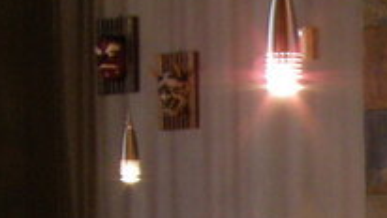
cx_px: 827
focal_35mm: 212
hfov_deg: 9.4
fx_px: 2176
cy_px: 421
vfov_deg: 5.6
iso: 200
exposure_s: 1
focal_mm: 8.5
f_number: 4.5
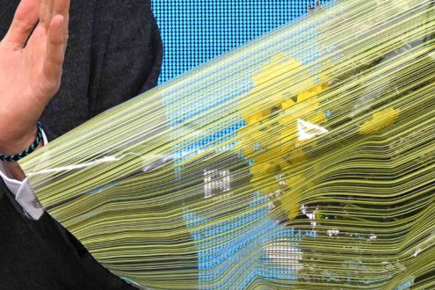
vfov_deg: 1.9
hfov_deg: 2.8
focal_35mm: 724
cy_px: 235
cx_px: 809
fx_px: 8748
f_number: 5
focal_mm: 140
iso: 320
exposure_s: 1/400
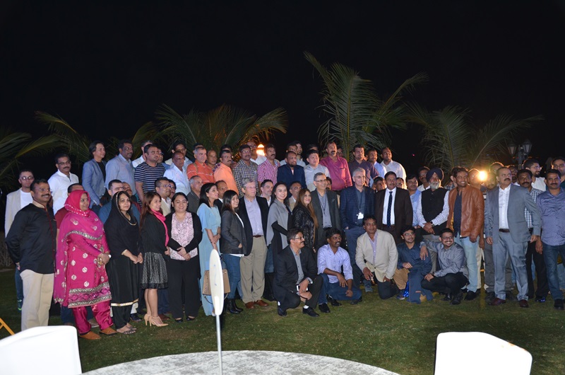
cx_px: 282
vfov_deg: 39.8
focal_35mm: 33
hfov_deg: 57.3
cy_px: 188
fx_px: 517
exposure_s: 1/60
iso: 800
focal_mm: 22
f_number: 3.8
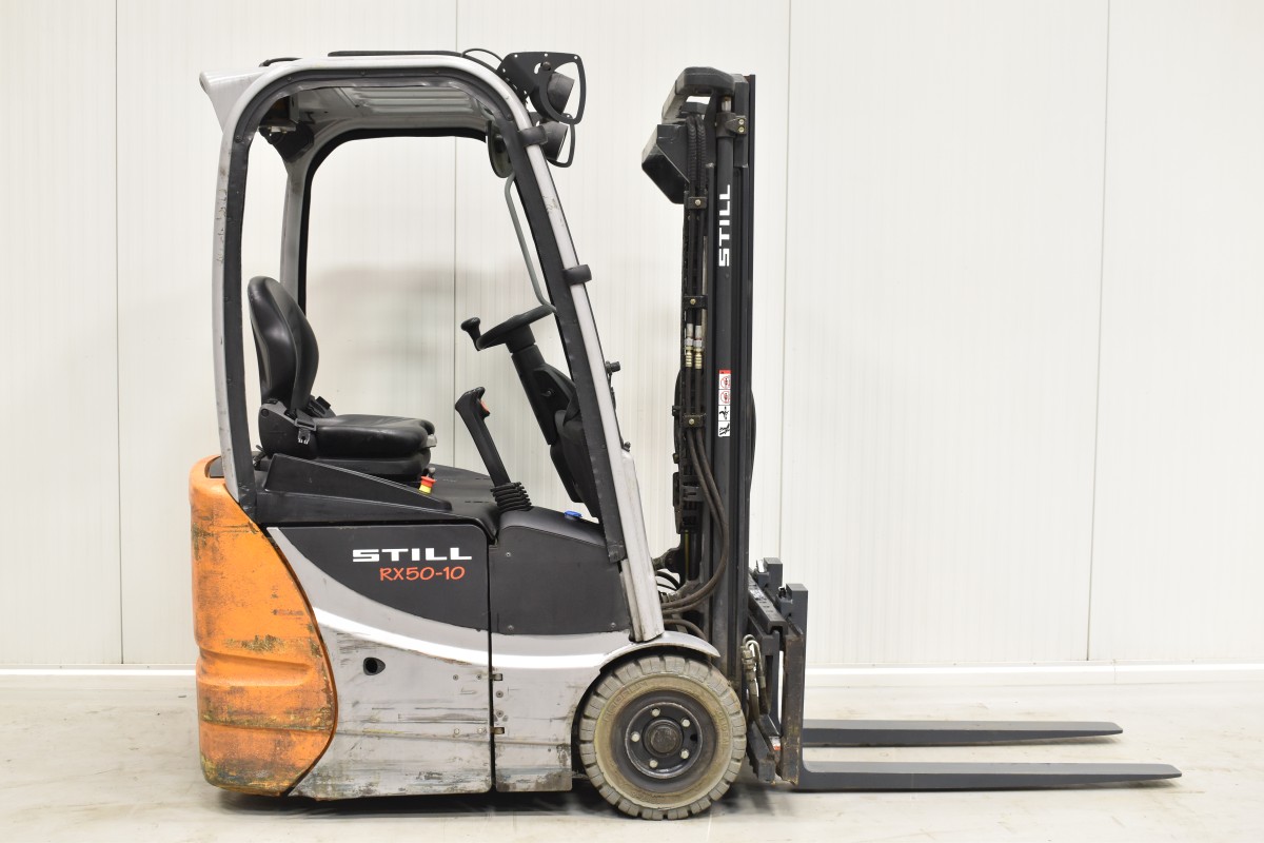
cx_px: 632
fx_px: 1369
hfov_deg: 49.6
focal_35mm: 39
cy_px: 422
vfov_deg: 34.2
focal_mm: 26
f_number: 7.1
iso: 1000
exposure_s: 1/13
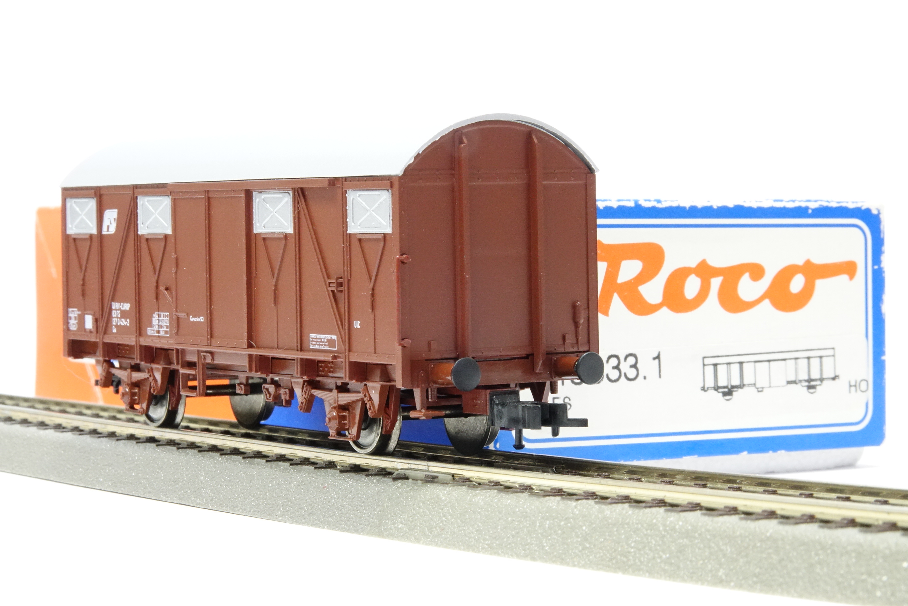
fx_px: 2799
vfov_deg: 12.3
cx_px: 454
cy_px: 303
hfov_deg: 18.4
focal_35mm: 111
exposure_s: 1/1.6
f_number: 16
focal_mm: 40.73
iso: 1600
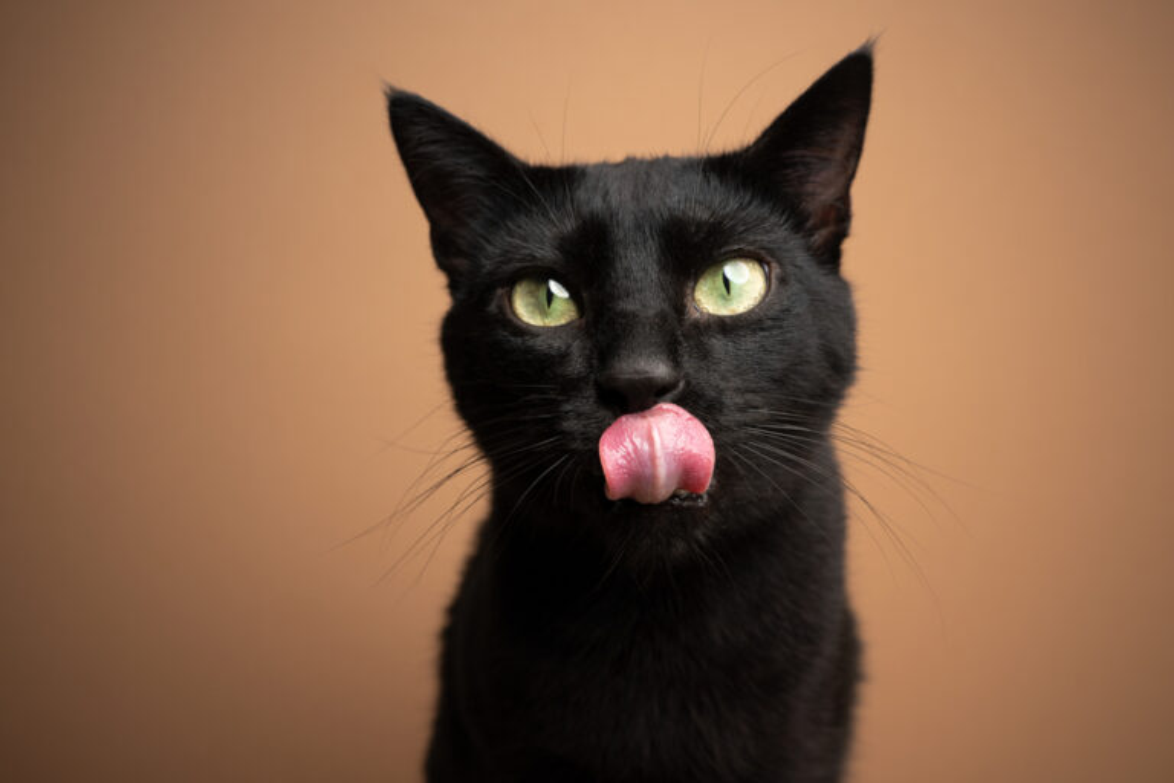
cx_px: 587
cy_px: 392
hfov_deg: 54.4
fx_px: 1141
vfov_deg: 37.9
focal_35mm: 35
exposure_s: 1/160
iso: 160
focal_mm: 35
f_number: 10
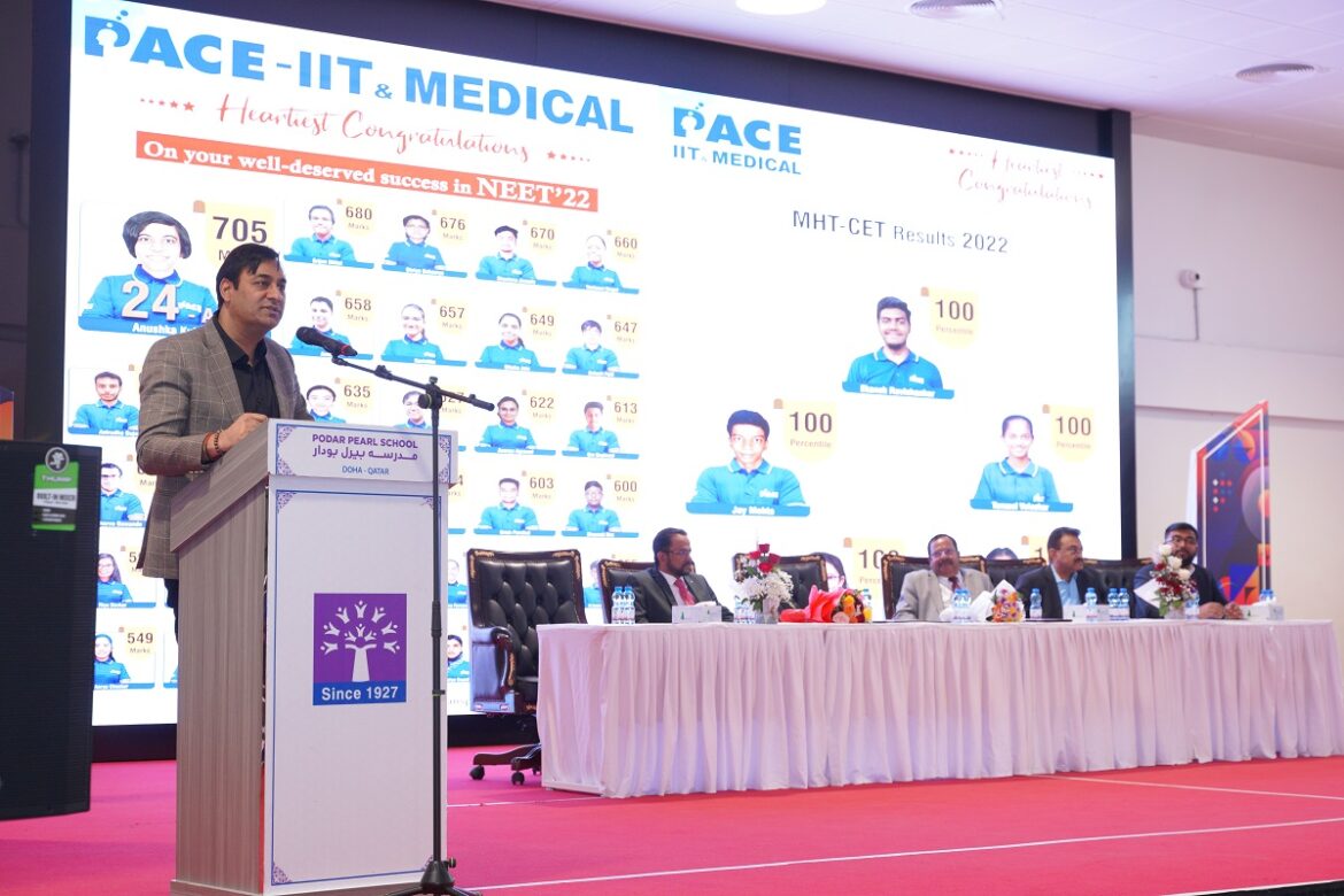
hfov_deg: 35.1
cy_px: 448
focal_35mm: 57
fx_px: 2128
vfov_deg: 23.8
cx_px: 672
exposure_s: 1/125
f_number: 4.5
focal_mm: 57
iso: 1600
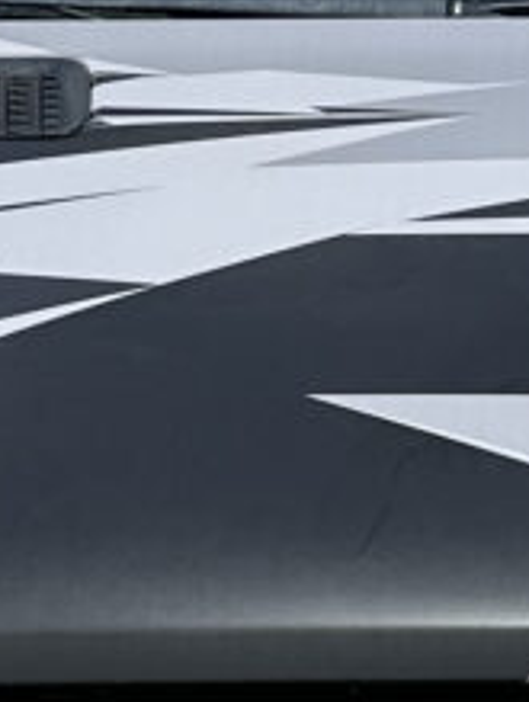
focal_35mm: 168
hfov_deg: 8.8
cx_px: 577
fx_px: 3413
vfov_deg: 11.7
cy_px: 577
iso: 80
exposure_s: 1/6623
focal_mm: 6.86
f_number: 1.78
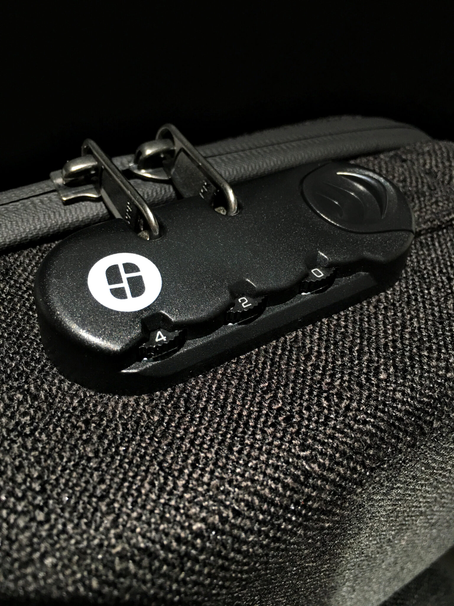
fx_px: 507
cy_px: 303
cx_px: 227
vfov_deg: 61.7
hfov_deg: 48.2
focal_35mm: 29
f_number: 2.2
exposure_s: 1/33
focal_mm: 4.15
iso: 50
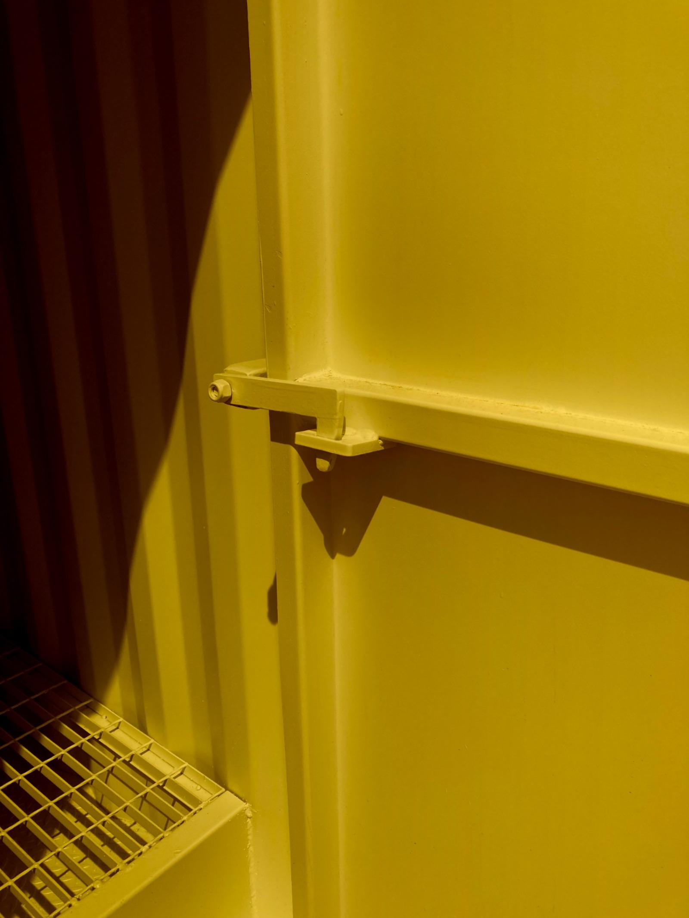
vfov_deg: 63.4
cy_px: 459
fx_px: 743
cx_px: 344
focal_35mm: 28
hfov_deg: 49.7
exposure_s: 1/9615
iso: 25
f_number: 1.8
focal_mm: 3.99
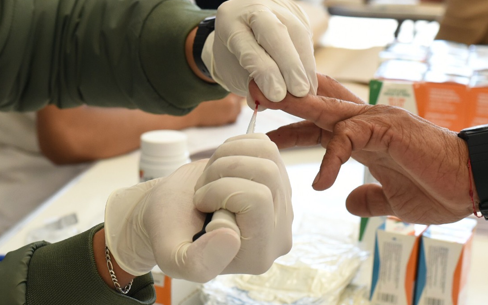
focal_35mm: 93
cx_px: 250
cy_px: 101
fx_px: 1237
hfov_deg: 22.3
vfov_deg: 14.0
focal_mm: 50
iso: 1600
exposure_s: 1/125
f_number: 7.1
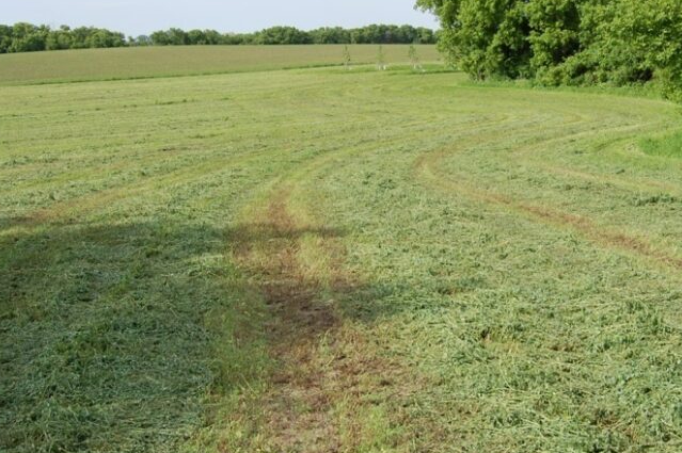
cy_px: 225
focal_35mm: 49
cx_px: 448
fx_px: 928
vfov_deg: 27.5
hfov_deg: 39.9
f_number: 9
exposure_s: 1/320
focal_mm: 18
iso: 200
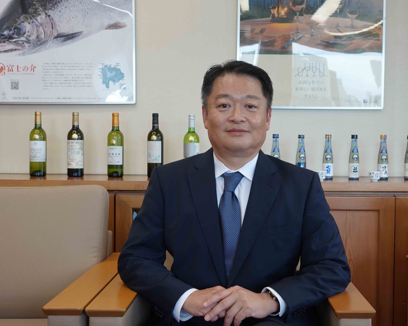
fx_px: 568
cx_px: 238
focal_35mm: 47
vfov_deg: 32.1
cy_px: 165
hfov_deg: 39.4
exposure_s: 1/50
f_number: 2.8
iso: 200
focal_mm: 14.9
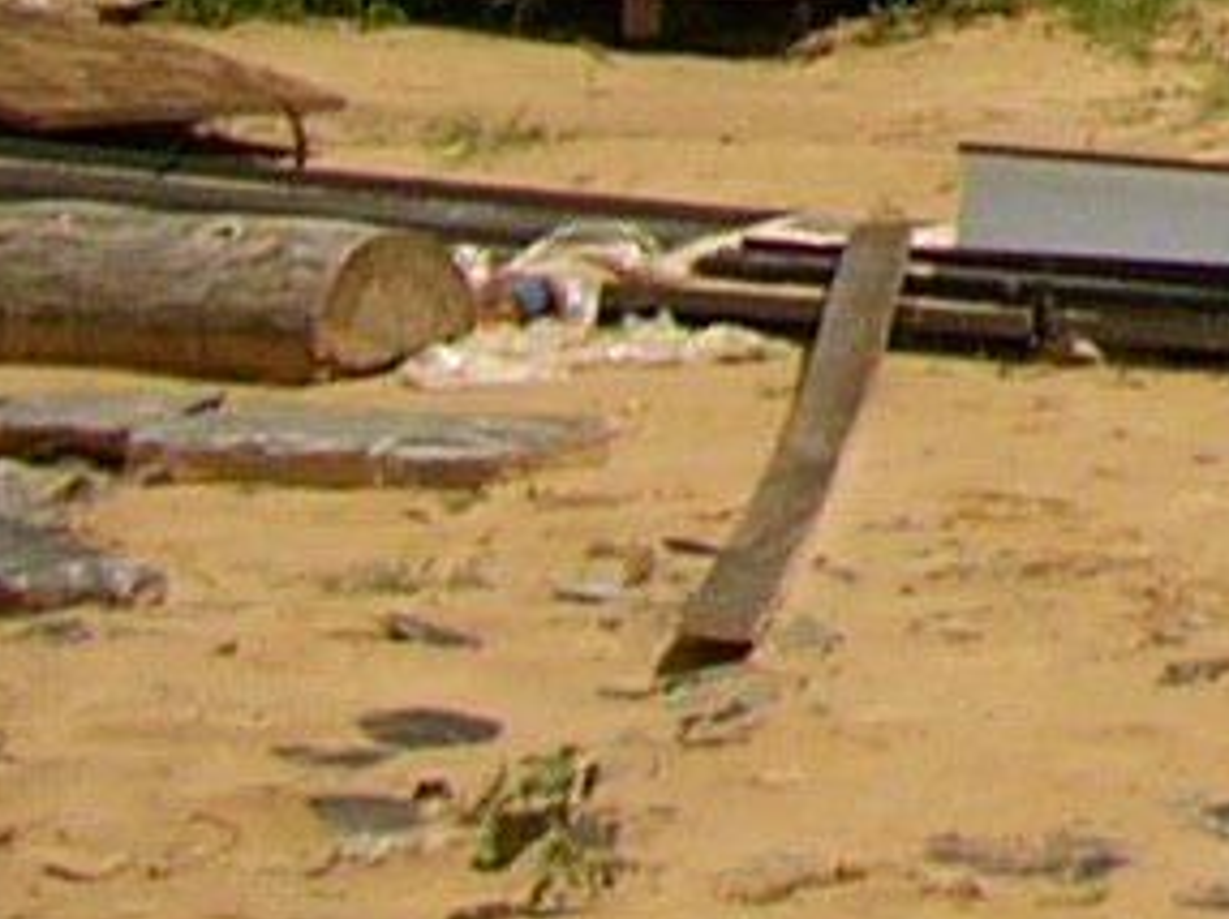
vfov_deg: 5.4
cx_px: 2780
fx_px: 8904
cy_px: -2224
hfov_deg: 7.5
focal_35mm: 251
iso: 50
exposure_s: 1/320
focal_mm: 5.8
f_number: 8
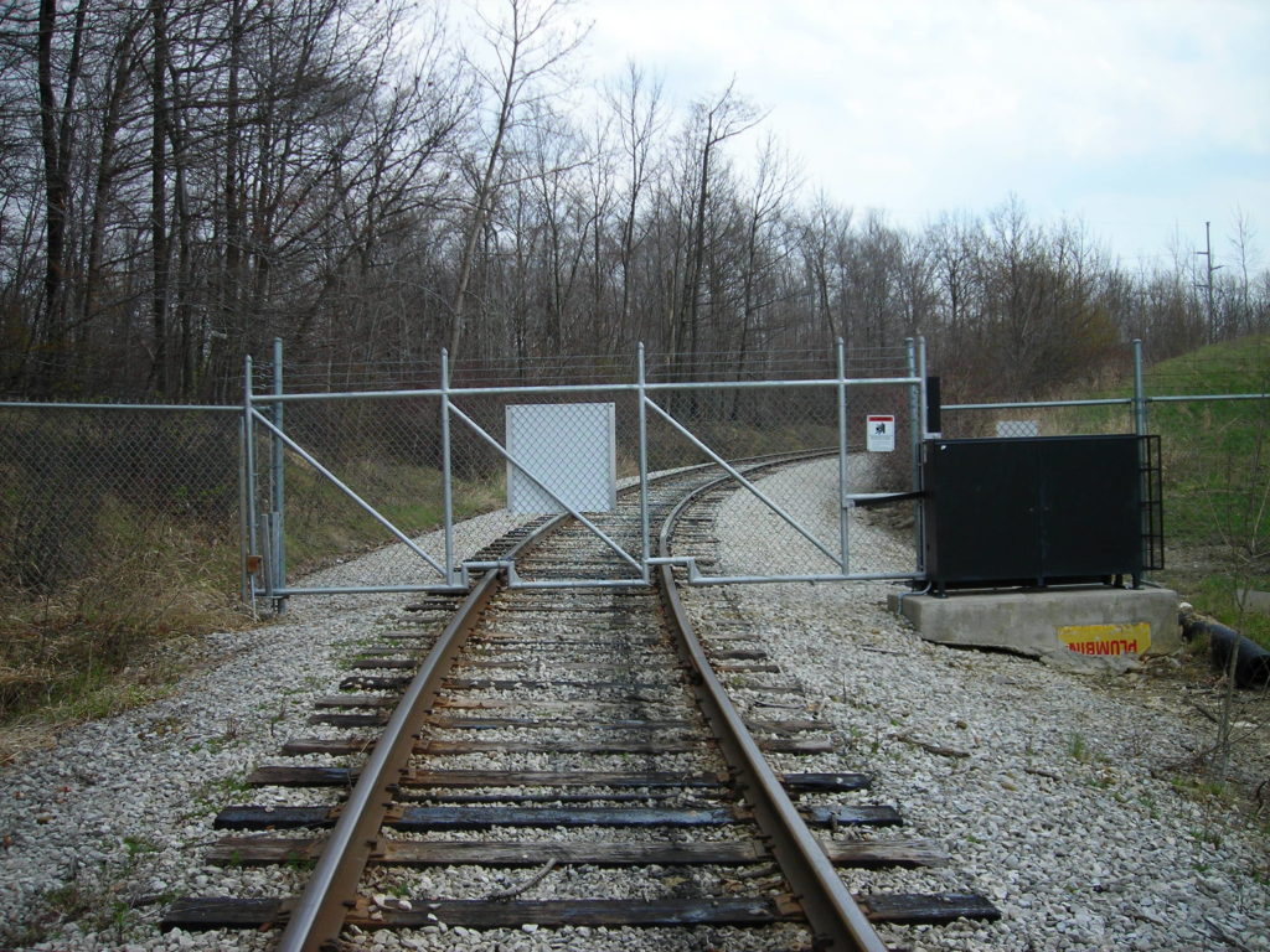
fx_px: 1394
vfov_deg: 37.7
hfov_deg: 49.0
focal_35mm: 38
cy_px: 476
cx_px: 635
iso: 50
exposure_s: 1/567
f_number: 3.2
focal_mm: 6.3
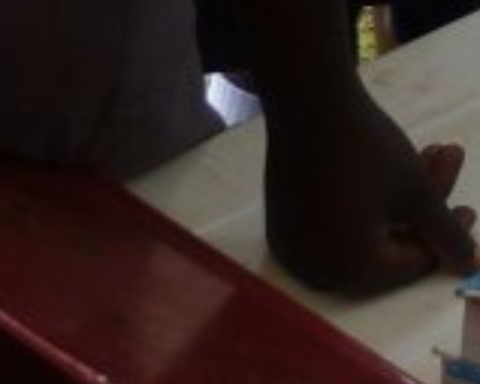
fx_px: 2499
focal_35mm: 176
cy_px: -759
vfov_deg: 7.7
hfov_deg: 10.0
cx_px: 1029
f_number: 2.8
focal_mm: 5
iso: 80
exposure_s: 1/250
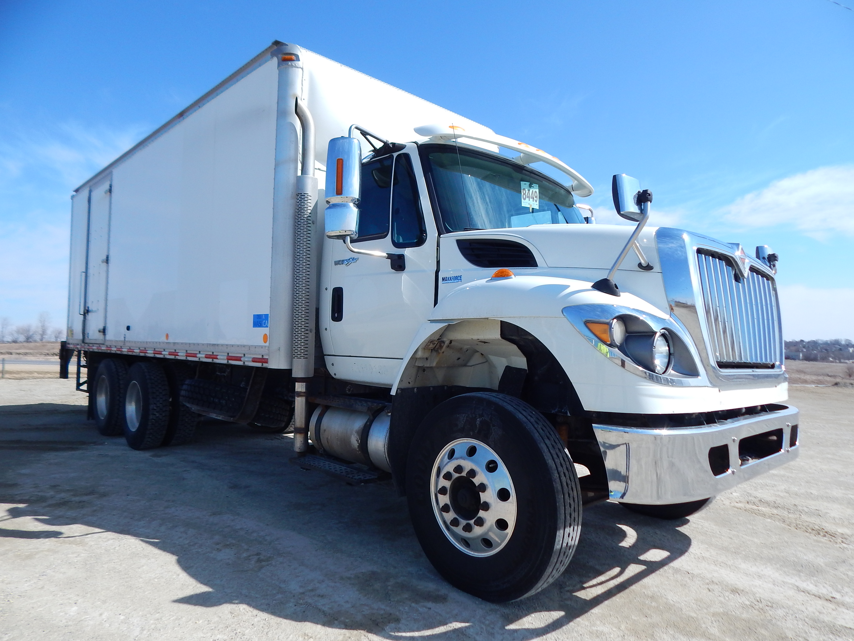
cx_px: 427
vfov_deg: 61.1
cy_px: 320
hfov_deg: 76.4
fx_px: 543
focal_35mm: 22
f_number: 6
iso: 125
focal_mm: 4
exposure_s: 1/500
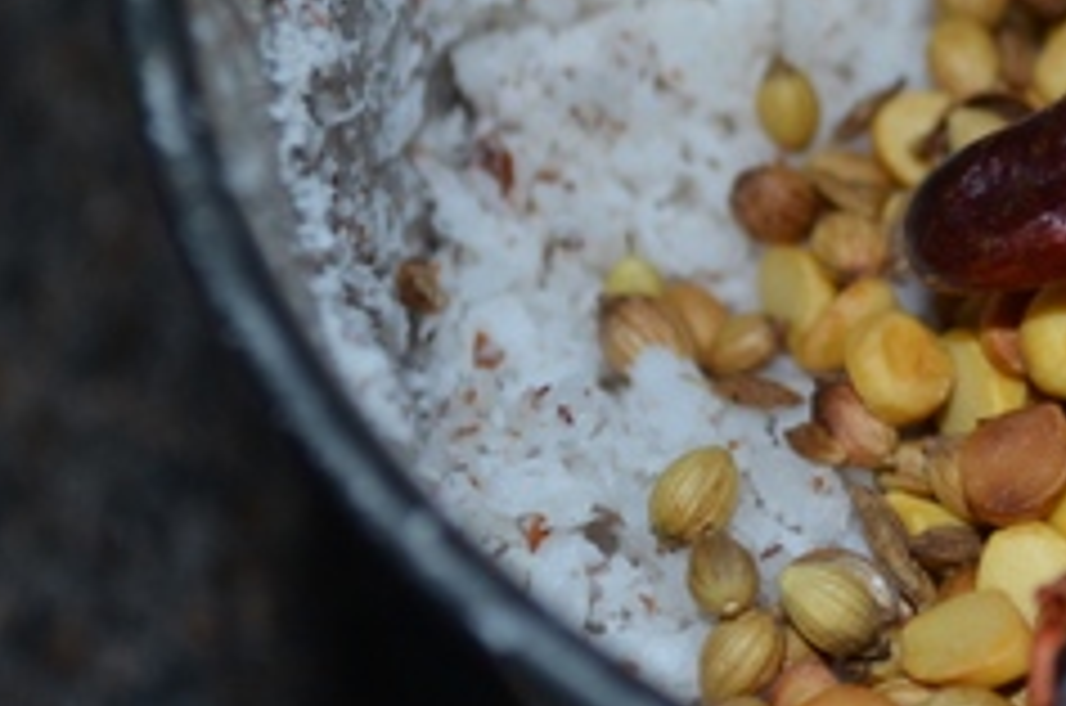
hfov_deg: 12.3
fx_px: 4787
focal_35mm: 162
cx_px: 1412
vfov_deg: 8.4
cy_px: 63
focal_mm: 40
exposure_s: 1/60
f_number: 5.3
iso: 640
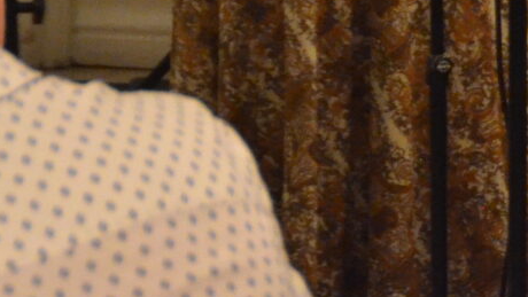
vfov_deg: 2.6
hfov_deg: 4.6
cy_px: -441
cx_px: 859
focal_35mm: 461
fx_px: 6456
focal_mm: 66
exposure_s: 1/50
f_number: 5.3
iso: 3200
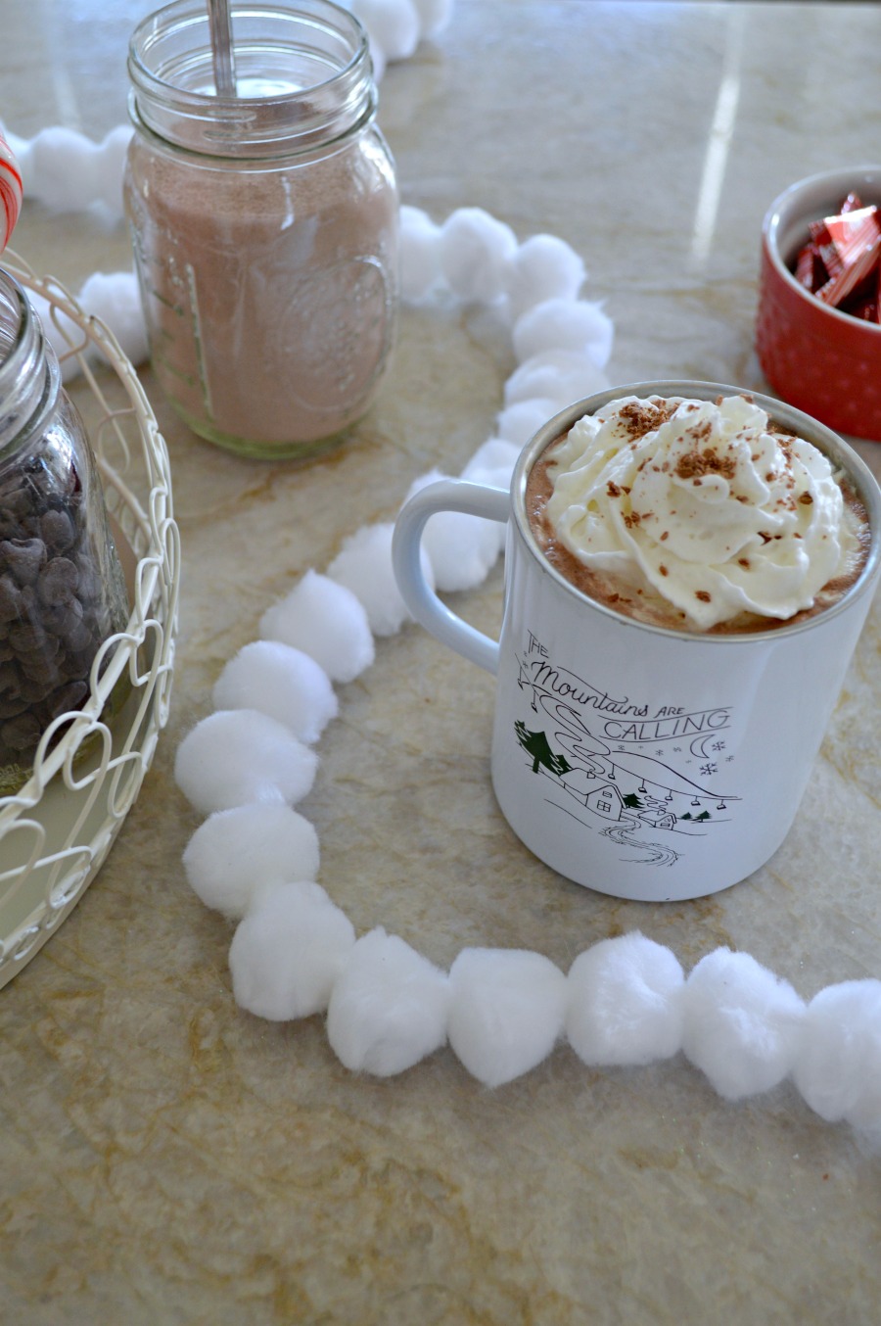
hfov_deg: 34.1
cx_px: 440
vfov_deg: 49.6
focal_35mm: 39
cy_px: 663
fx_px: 1434
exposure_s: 1/25
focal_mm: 26
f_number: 4.2
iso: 400
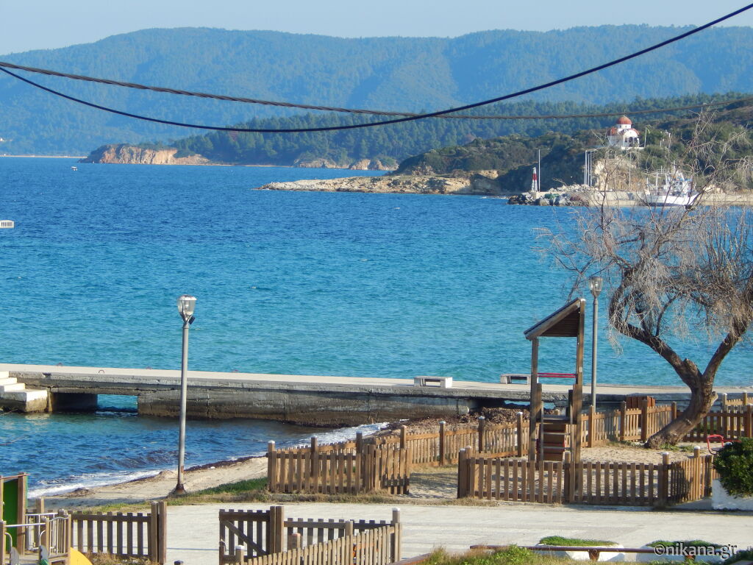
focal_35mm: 184
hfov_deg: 10.7
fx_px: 4003
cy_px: 282
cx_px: 376
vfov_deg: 8.1
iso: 125
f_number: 5.3
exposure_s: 1/400
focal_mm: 32.8
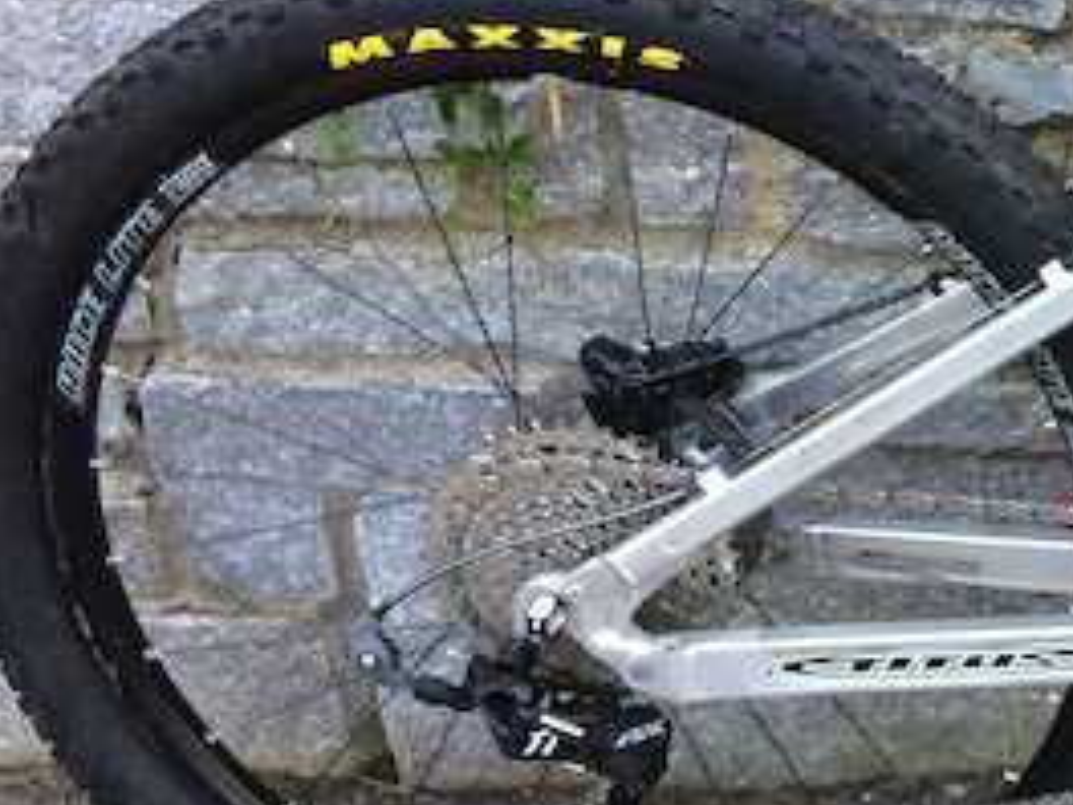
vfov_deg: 16.8
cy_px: 346
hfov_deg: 19.4
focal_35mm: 88
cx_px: 1618
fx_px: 2728
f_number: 2.2
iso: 40
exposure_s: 1/40
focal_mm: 4.15
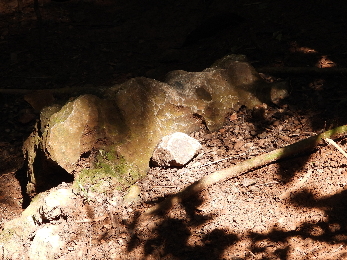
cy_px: 130
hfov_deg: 15.8
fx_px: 1253
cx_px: 174
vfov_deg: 11.9
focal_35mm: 125
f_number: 4
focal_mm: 22.5
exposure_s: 1/125
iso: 100
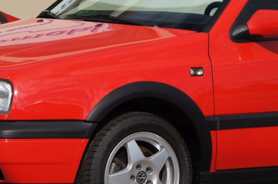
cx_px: 237
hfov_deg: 5.4
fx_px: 2926
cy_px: -26
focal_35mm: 380
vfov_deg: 3.6
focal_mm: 75
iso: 100
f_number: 9
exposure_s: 1/320
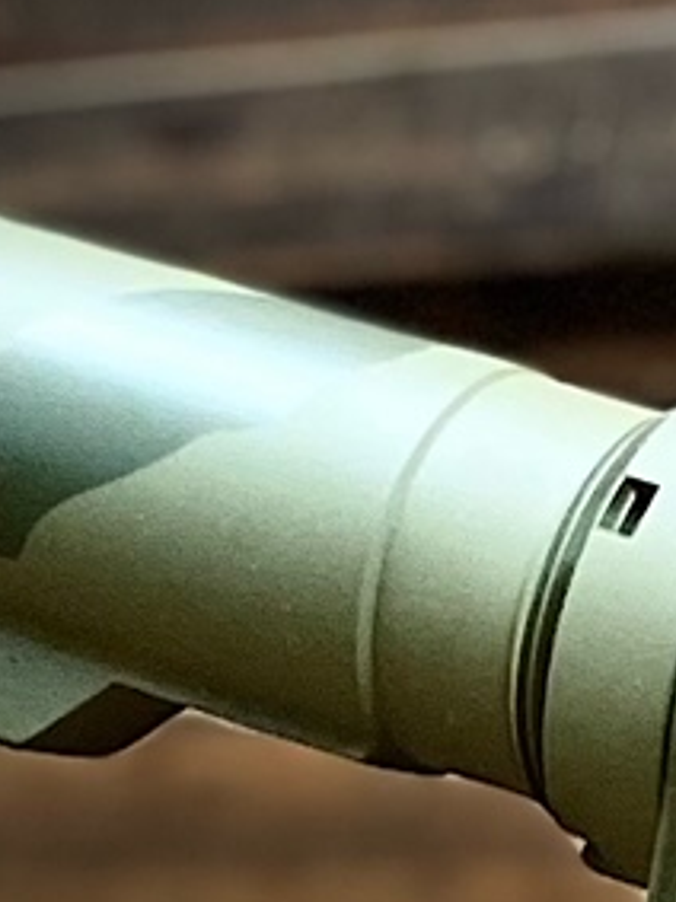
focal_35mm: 185
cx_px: 351
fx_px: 4821
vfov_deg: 10.1
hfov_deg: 8.0
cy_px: 1606
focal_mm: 4.2
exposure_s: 1/40
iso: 500
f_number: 1.6
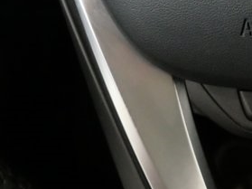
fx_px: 640
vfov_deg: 15.1
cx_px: 289
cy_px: -125
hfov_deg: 21.0
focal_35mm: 88
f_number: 3.5
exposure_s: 1/60
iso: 3200
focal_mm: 12
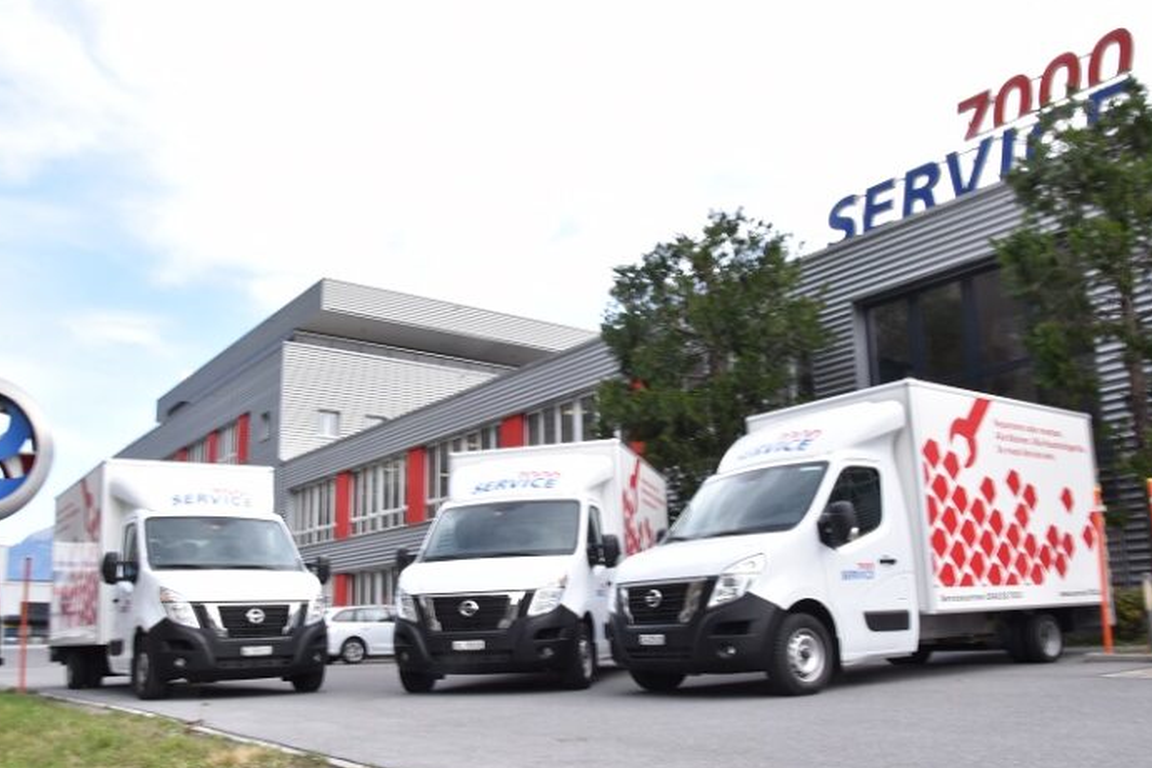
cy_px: 415
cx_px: 560
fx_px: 960
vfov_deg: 43.6
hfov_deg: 61.9
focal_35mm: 30
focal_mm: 18
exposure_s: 1/13
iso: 200
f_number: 22
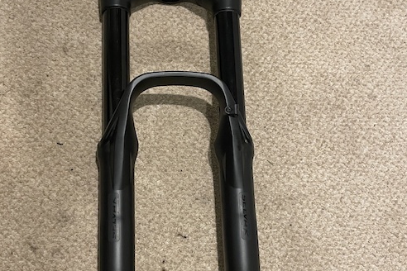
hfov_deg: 44.4
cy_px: 164
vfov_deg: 30.4
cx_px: 176
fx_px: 497
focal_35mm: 44
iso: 400
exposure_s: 1/33
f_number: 1.6
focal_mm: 4.2
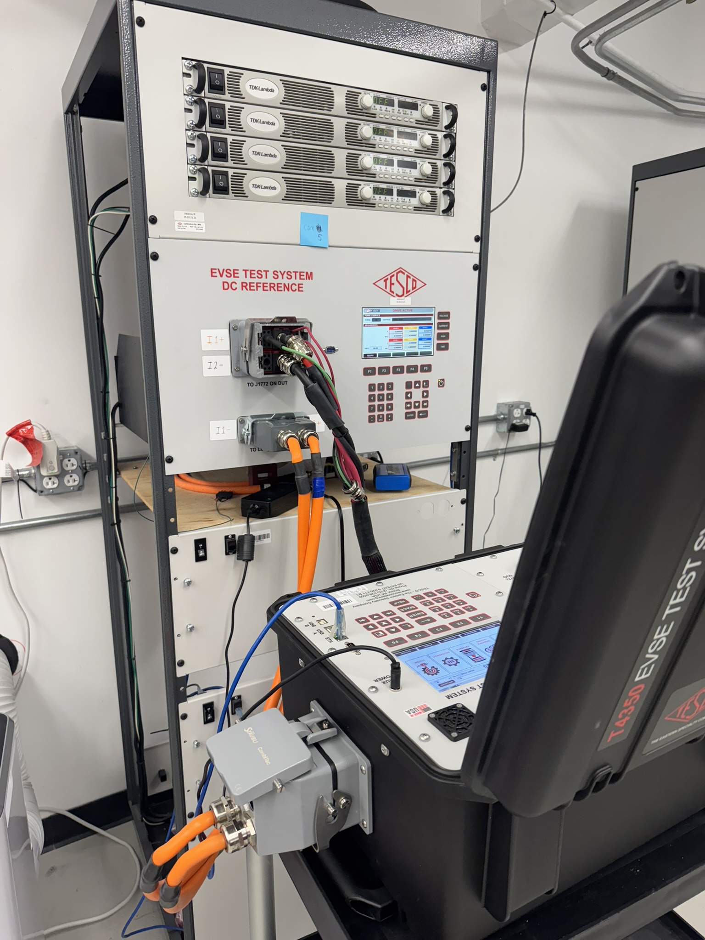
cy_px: 470
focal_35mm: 24
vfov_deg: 71.6
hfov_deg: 56.8
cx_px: 352
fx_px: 652
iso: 160
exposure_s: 1/120
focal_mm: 6.76
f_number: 1.78
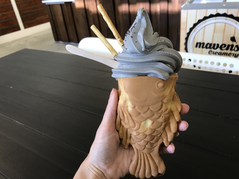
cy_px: 90
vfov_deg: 49.7
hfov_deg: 63.4
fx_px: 193
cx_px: 120
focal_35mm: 28
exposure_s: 1/15
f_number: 1.8
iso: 40
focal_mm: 3.99
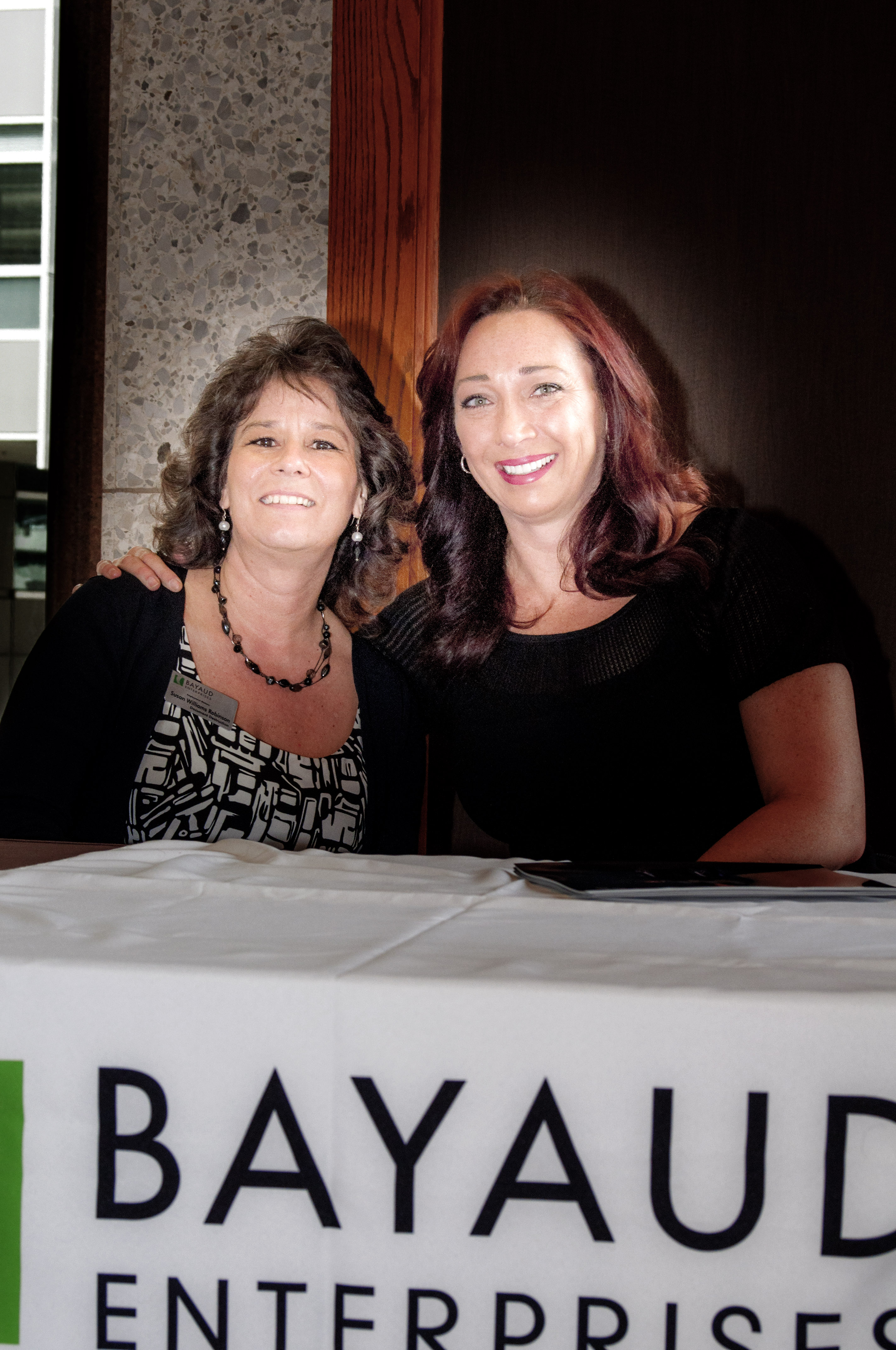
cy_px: 675
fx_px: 2695
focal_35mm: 72
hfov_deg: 18.9
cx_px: 448
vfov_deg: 28.1
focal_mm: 48
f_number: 8
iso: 400
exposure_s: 1/60
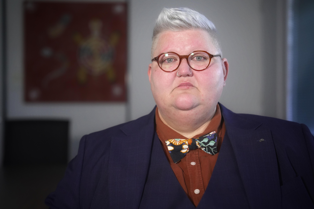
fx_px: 610
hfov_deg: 28.8
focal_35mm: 70
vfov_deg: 19.5
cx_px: 157
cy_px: 104
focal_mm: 70
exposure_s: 1/320
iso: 3200
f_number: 2.8
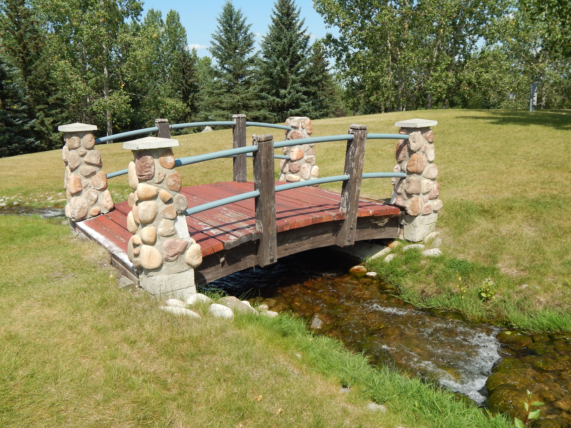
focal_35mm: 31
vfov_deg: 45.4
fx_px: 511
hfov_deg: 58.4
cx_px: 286
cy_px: 214
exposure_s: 1/400
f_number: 6.5
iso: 125
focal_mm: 5.6
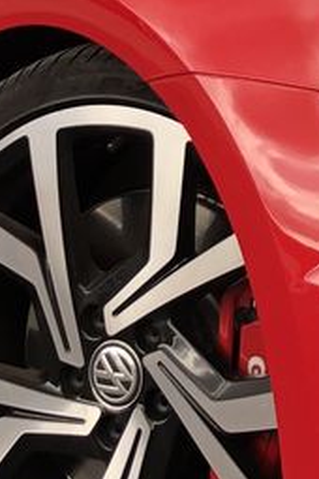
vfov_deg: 10.8
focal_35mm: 184
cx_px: 448
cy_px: -201
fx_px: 2445
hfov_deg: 7.4
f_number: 1.8
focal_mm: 4
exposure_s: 1/123
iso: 20
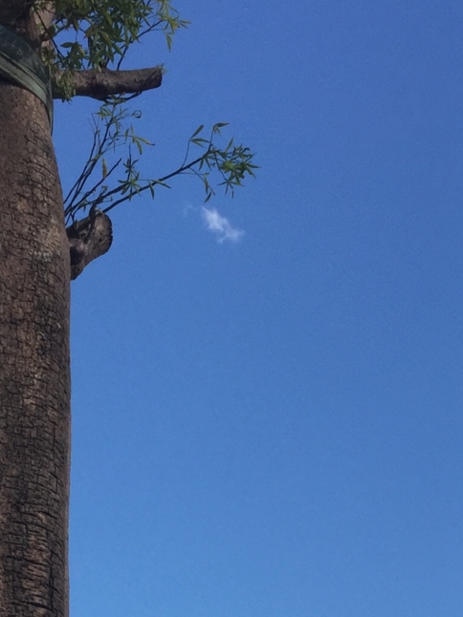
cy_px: 737
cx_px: 68
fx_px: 1642
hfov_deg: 15.9
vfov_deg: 20.0
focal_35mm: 92
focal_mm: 4.15
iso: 32
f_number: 2.2
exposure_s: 1/1799
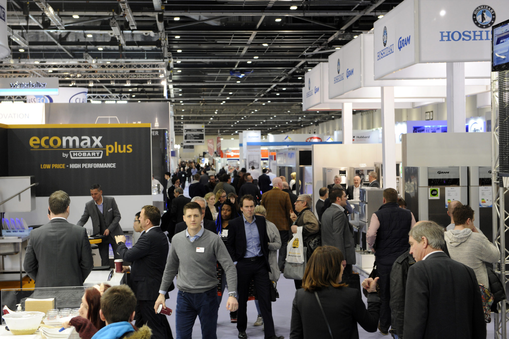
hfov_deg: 30.5
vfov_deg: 20.6
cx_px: 254
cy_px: 170
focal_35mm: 66
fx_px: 933
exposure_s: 1/80
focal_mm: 66
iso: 1600
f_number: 5
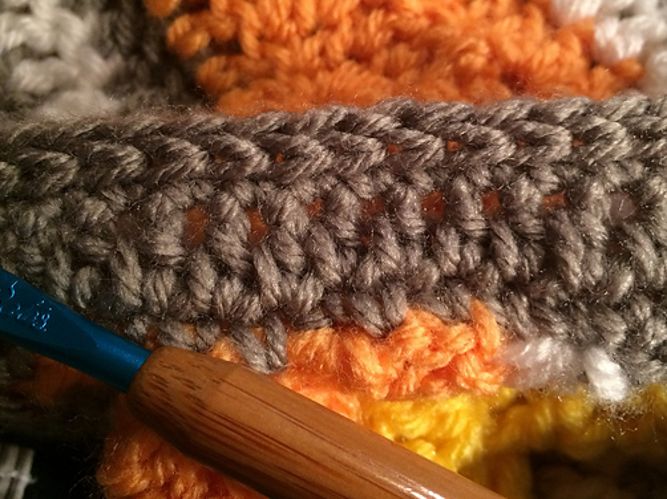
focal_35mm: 37
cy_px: 183
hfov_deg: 50.0
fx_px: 713
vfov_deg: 38.4
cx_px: 375
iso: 320
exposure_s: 1/24
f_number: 2.2
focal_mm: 4.15
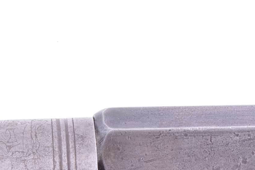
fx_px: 1446
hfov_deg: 10.1
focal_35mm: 204
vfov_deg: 6.6
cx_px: 59
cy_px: 274
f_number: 8
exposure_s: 1/125
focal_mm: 38
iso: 100
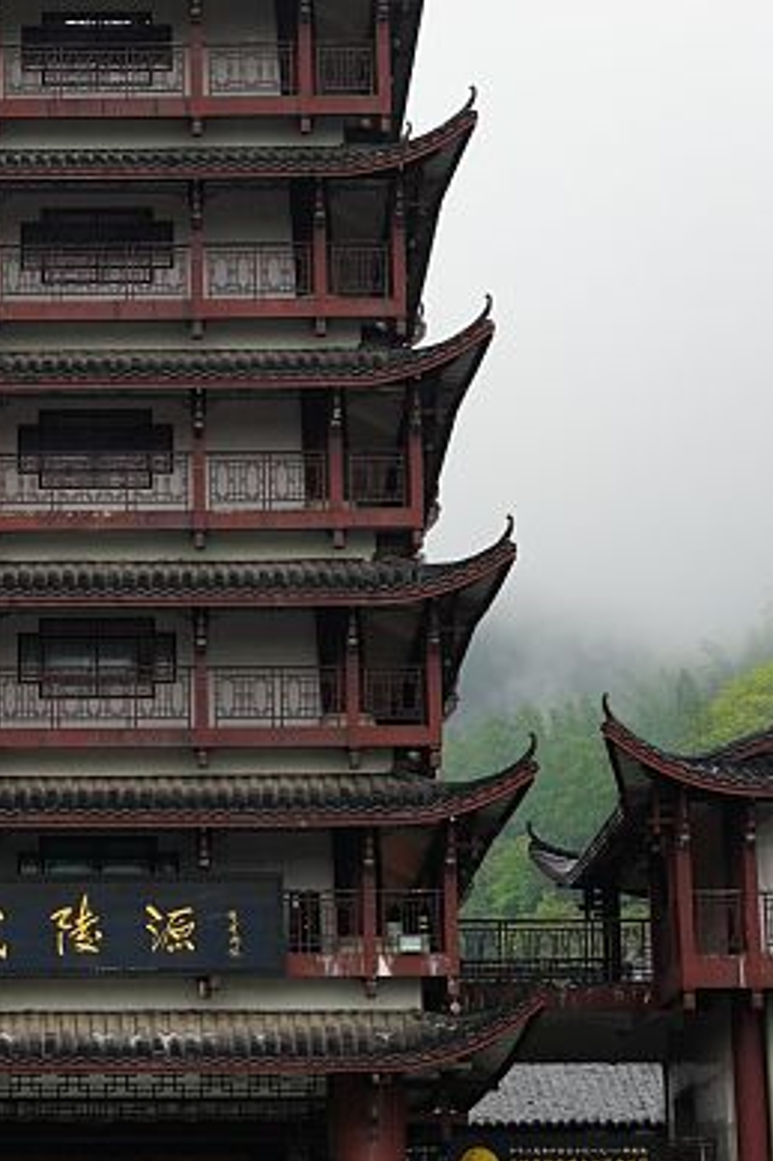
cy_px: 430
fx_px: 3424
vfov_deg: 19.2
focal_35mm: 106
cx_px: 87
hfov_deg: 12.8
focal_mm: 34.4
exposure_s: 1/100
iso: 100
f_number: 4
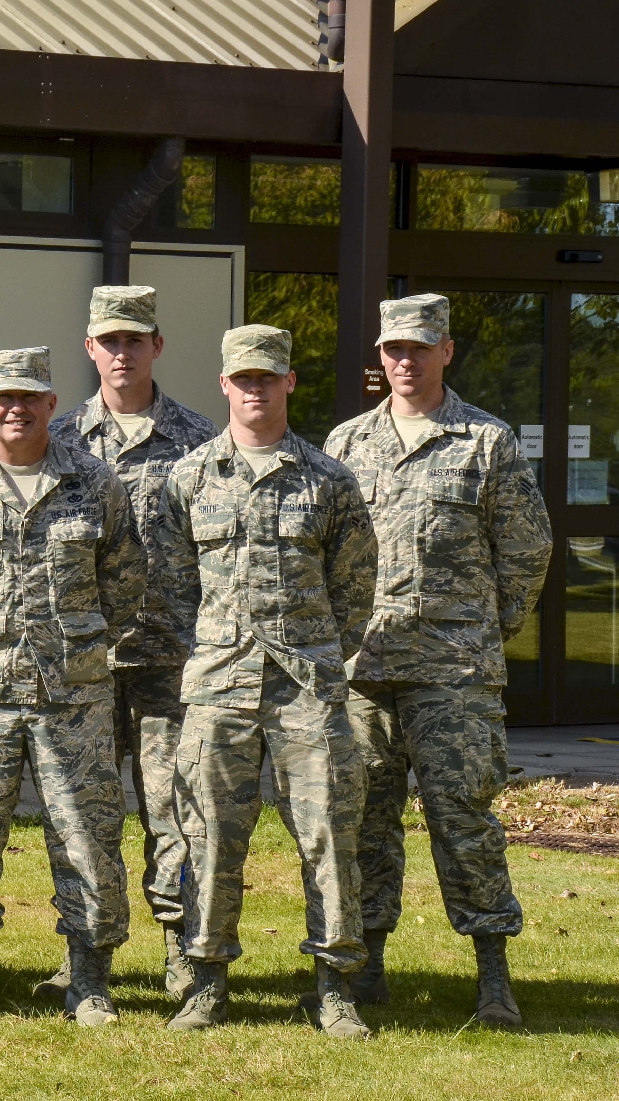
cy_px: 548
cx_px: -193
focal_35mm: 155
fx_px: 4517
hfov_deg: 7.7
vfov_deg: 13.9
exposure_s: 1/200
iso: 200
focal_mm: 65
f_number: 16
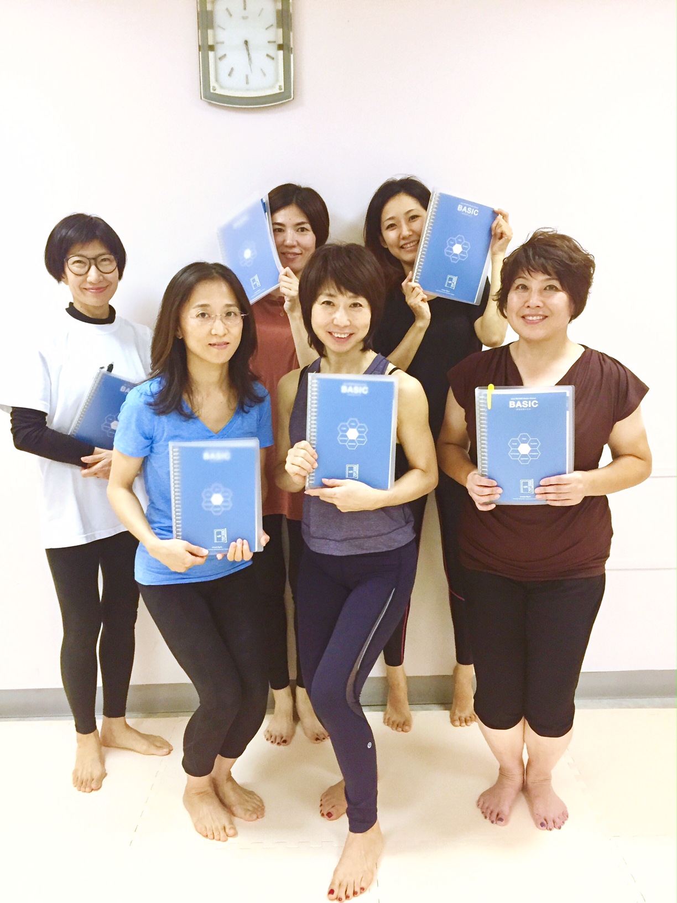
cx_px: 338
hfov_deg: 48.2
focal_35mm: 29
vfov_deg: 61.7
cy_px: 452
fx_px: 756
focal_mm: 4.15
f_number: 2.2
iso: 200
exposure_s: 1/33
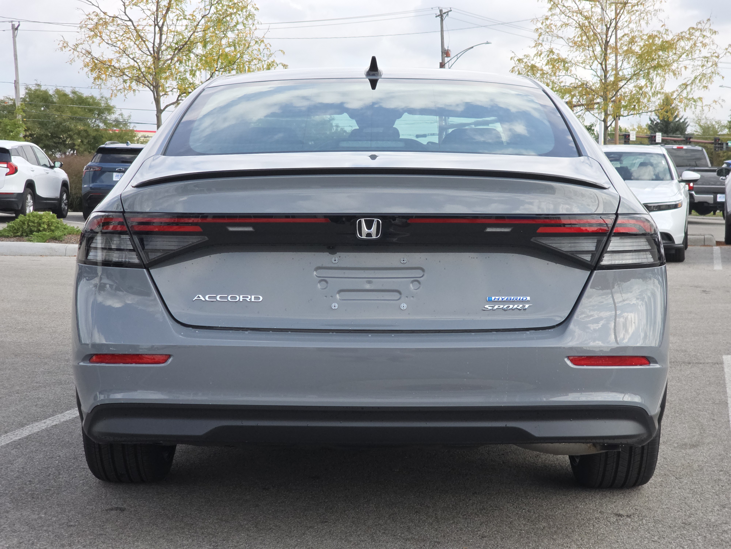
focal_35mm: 69
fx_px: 1457
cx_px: 366
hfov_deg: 28.2
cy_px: 274
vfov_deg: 21.3
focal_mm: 7.9
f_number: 2.4
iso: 50
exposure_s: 1/907
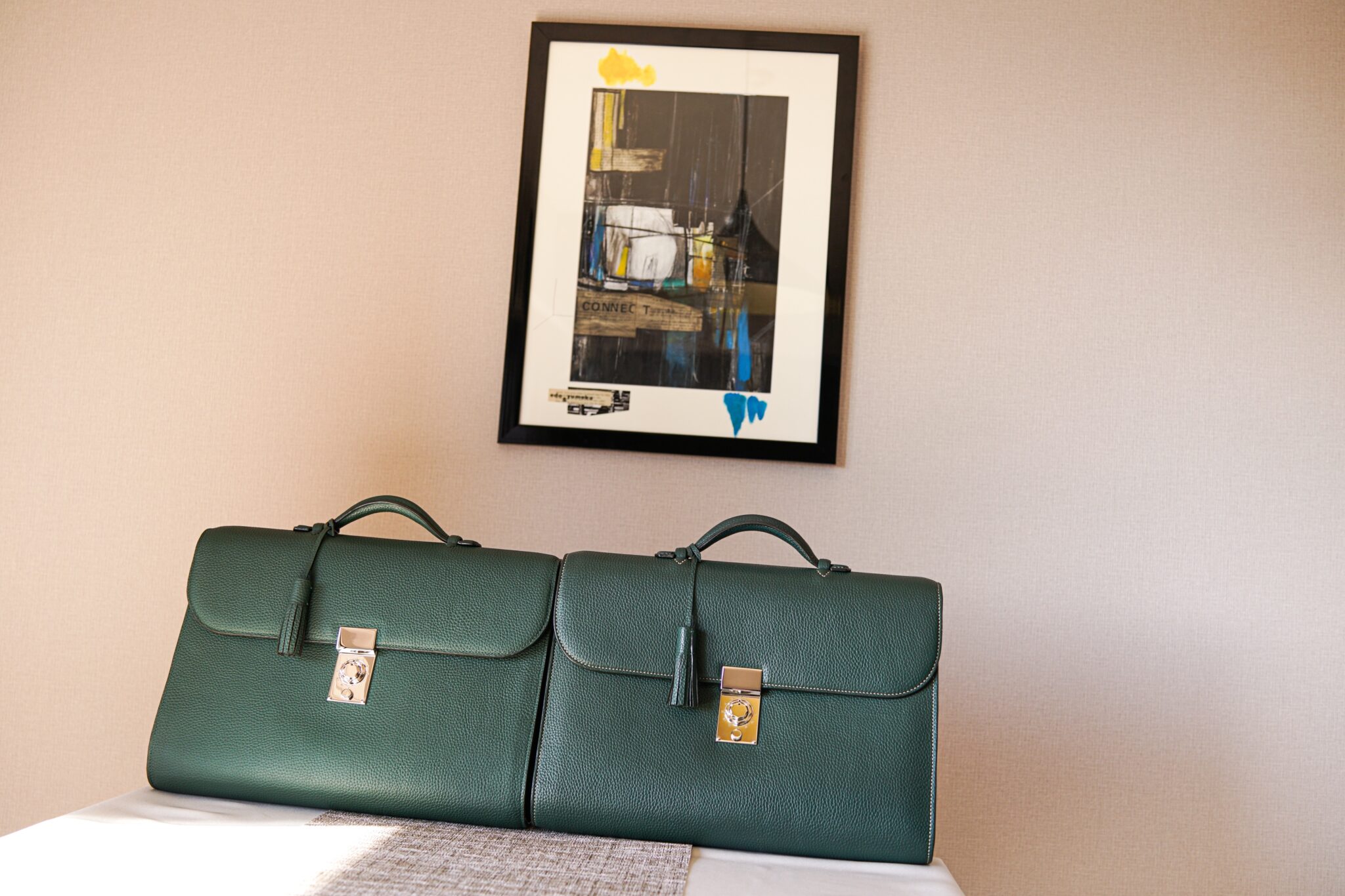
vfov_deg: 37.9
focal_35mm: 35
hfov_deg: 54.4
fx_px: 1308
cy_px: 448
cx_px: 672
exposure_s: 1/100
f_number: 4
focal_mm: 35
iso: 320
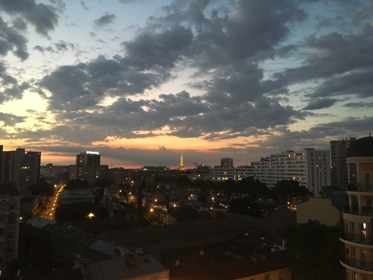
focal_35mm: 29
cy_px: 140
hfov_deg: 61.7
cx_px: 186
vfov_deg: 48.2
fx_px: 312
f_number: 2.2
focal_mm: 4.15
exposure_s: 1/17
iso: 250
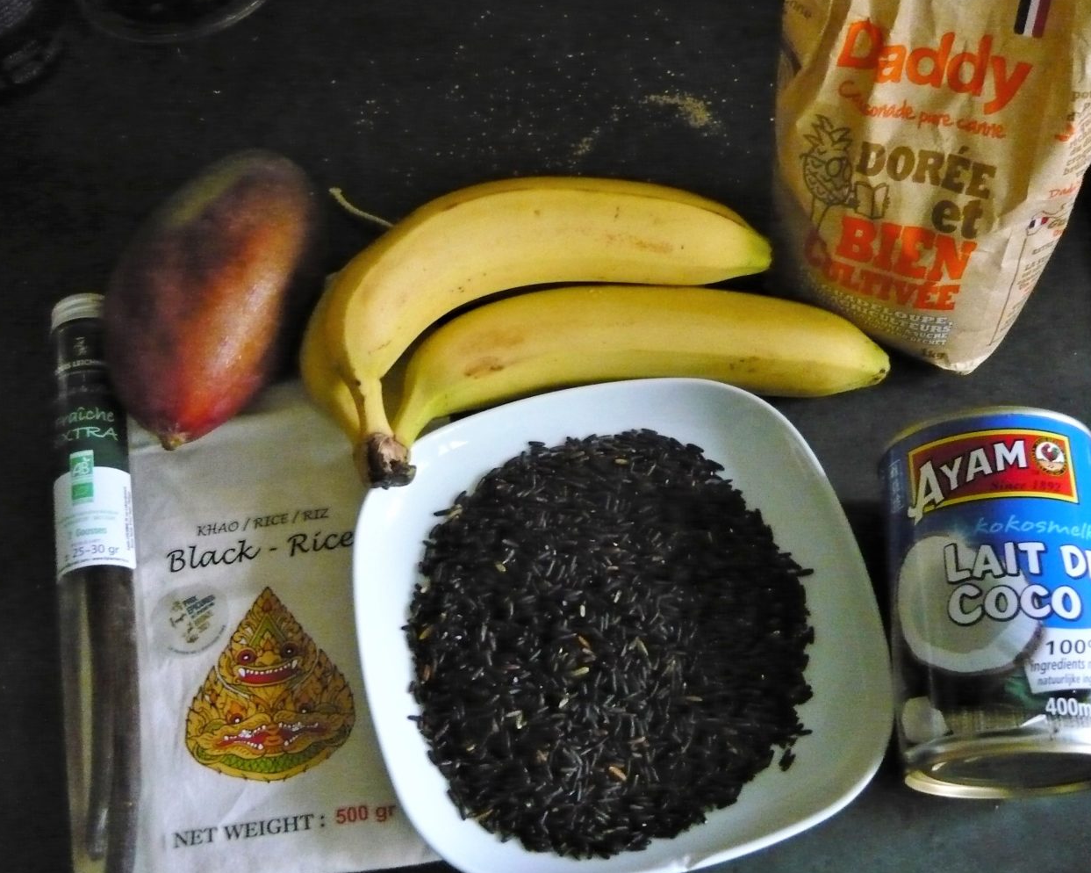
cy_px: 436
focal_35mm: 35
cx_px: 553
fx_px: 1130
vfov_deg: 42.2
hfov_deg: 51.5
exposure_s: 1/13
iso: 800
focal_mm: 5.5
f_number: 2.8
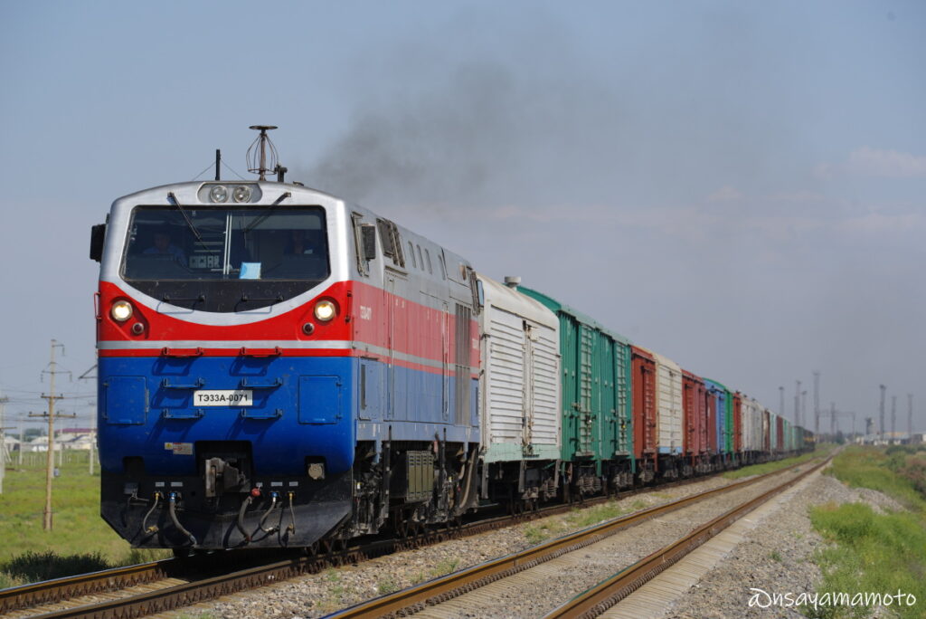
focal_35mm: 200
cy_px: 310
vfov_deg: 6.9
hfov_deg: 10.3
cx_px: 463
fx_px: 5147
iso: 320
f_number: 8
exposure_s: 1/1000
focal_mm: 200
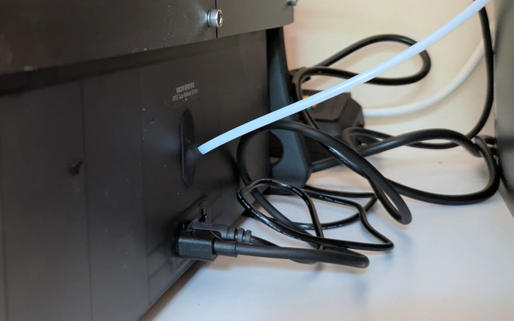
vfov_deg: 25.3
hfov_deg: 37.7
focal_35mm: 50
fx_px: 700
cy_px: 54
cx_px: 54
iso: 1127
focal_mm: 5.43
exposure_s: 1/16.7
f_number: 1.89
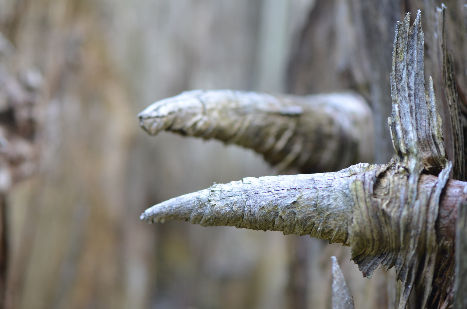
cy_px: 154
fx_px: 2039
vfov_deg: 8.7
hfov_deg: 13.1
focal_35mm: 158
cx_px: 234
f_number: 3.5
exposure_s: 1/100
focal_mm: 105
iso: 320
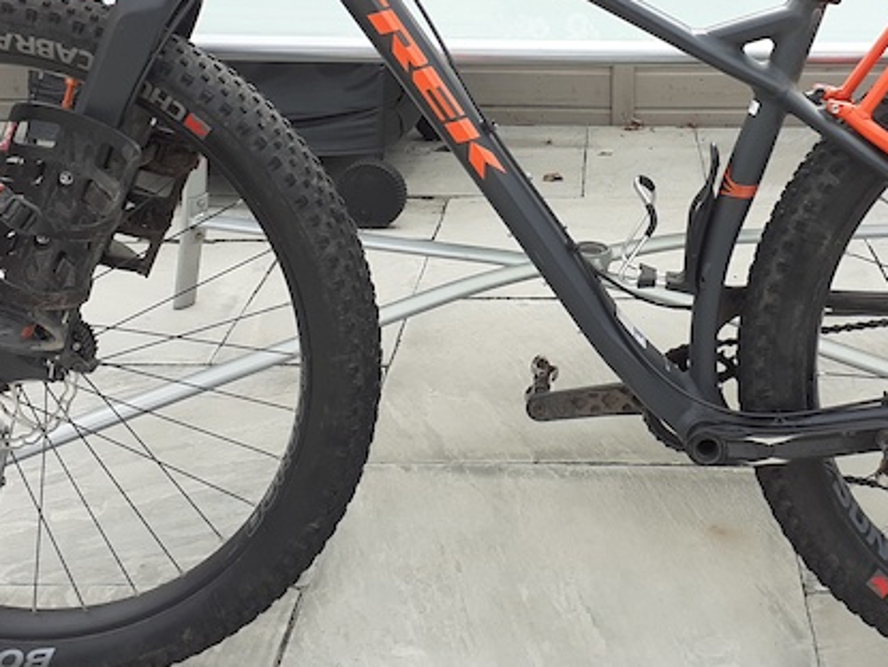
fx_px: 1335
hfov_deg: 36.4
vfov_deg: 27.5
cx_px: 603
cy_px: 135
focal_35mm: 52
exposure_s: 1/576
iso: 40
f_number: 1.9
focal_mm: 3.6
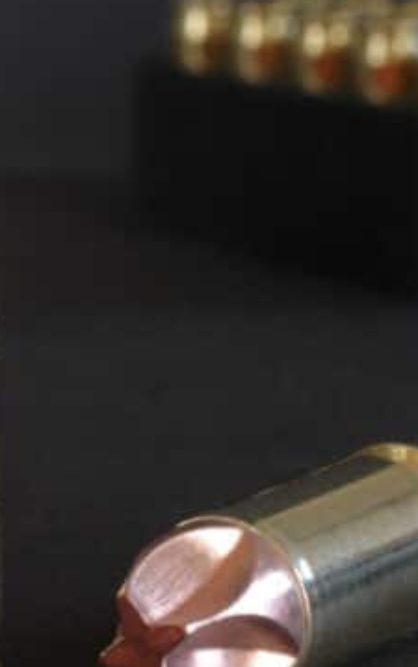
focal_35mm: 170
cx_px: -217
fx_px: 3092
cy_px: 290
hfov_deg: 7.6
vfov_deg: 12.3
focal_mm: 50
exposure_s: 1/3
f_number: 16
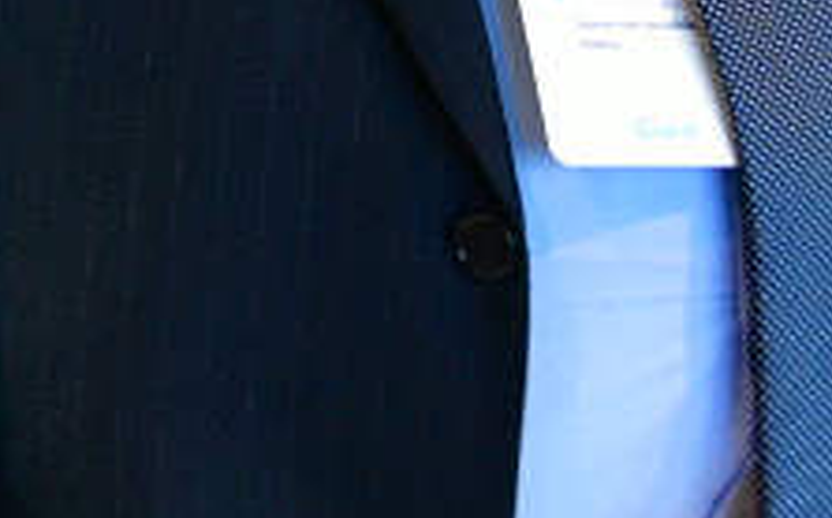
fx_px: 4033
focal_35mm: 178
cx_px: -713
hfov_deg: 10.9
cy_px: -1096
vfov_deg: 6.6
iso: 2000
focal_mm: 24
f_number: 2.8
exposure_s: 1/60
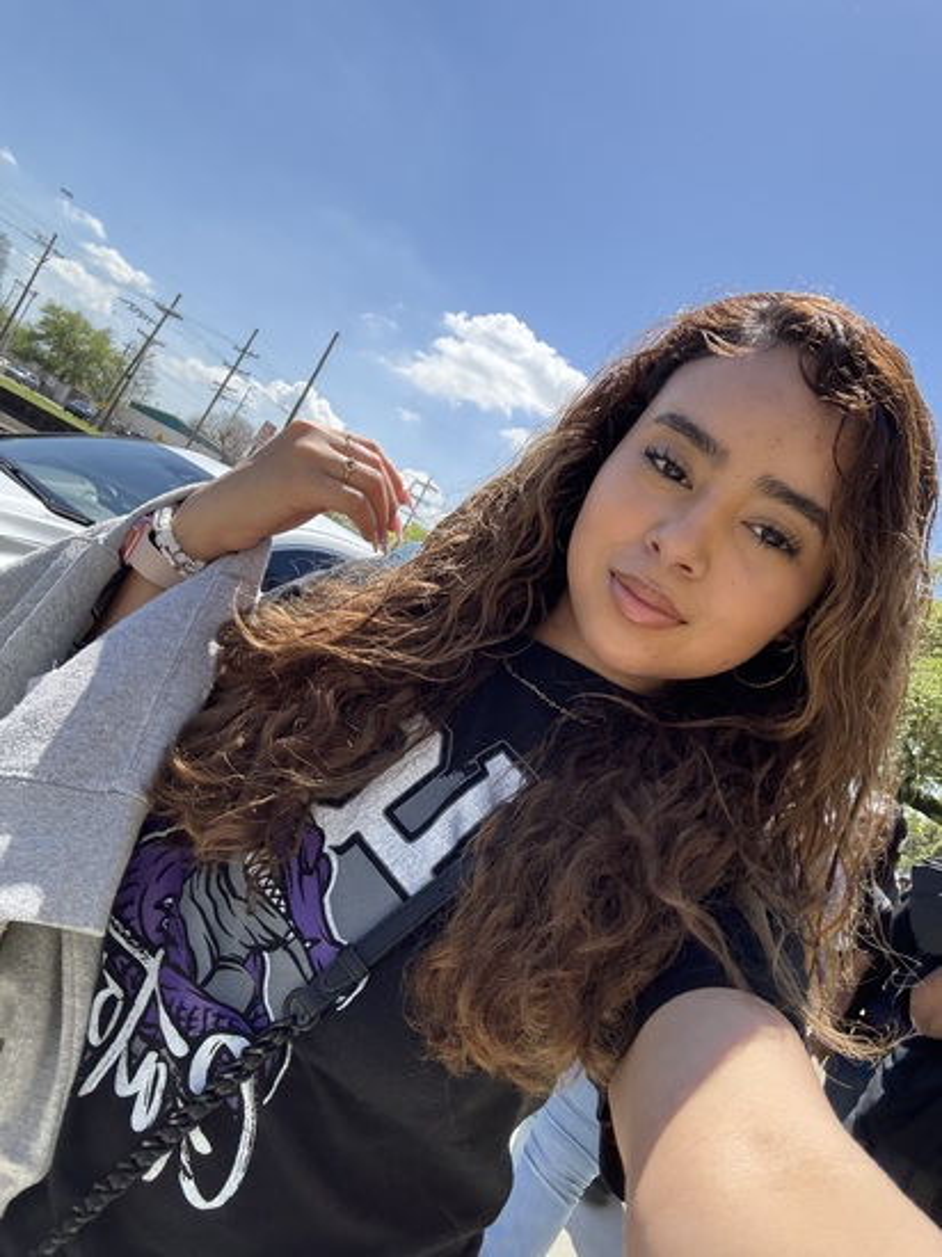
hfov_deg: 58.8
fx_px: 835
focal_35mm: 23
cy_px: 628
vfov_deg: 73.9
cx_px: 471
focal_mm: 2.69
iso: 40
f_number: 1.9
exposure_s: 1/569
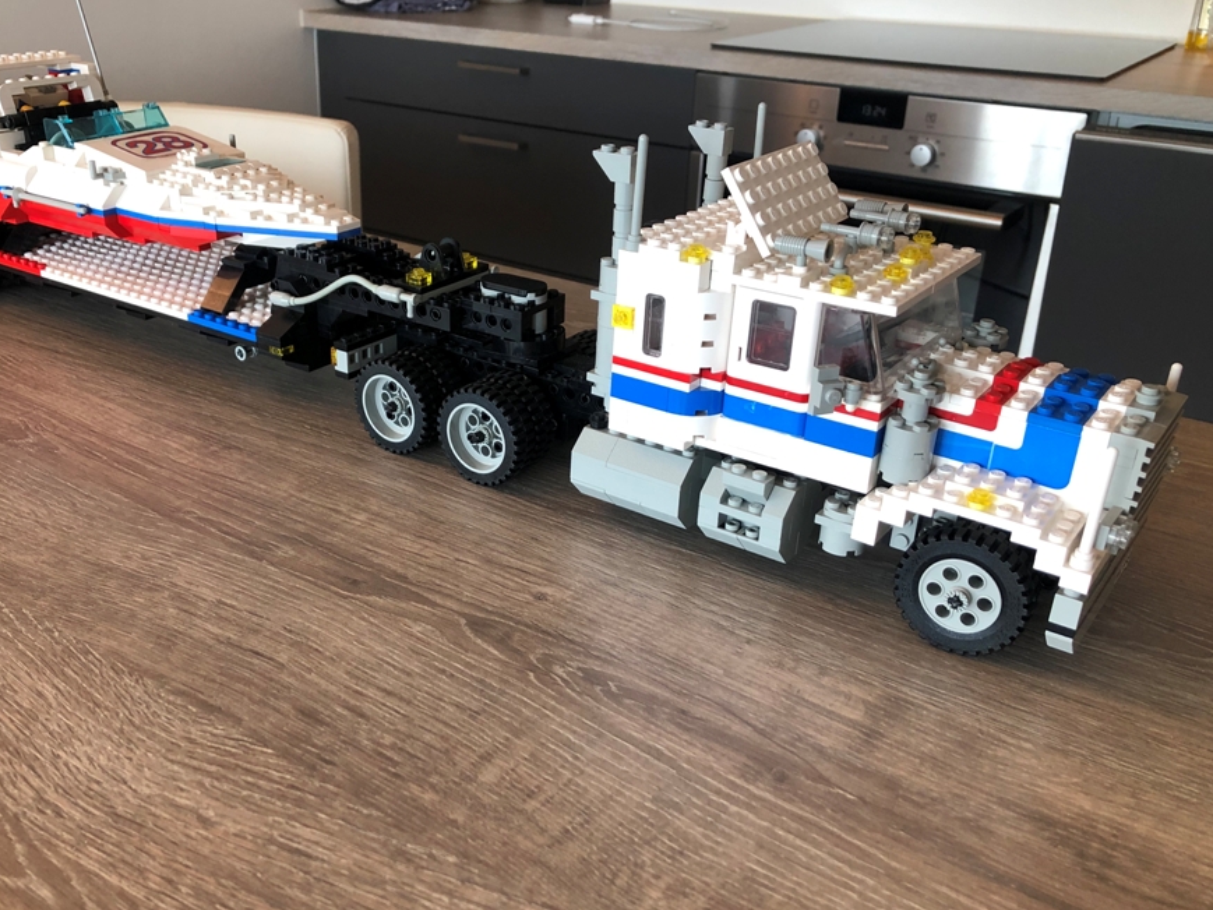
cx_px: 507
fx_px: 1157
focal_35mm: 33
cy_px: 477
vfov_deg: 42.9
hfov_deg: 55.1
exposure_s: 1/33
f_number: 1.8
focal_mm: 3.99
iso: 32
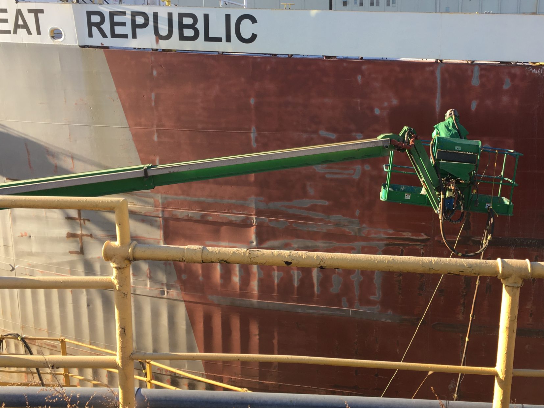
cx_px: 326
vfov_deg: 39.6
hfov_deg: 51.0
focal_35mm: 36
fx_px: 566
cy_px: 180
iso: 25
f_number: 2.2
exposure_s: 1/427
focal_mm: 4.15
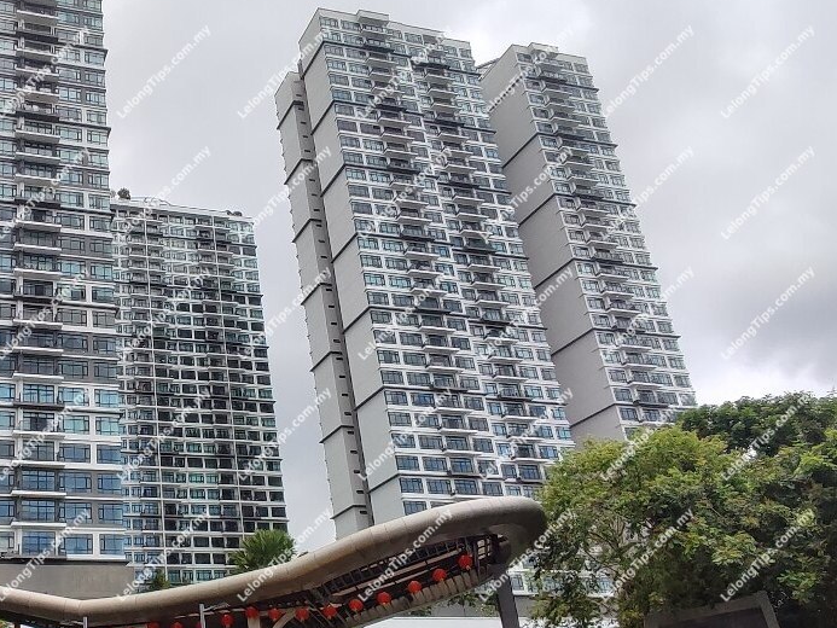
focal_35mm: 28
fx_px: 677
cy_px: 319
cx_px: 111
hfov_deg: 56.3
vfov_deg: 49.8
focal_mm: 1.65
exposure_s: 1/621
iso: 50
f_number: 2.2
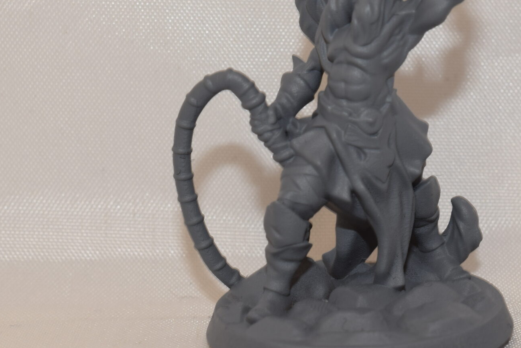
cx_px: 363
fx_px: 2055
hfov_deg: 14.4
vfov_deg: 9.6
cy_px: 62
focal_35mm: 142
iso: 100
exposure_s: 1/2.5
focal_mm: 48
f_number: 14
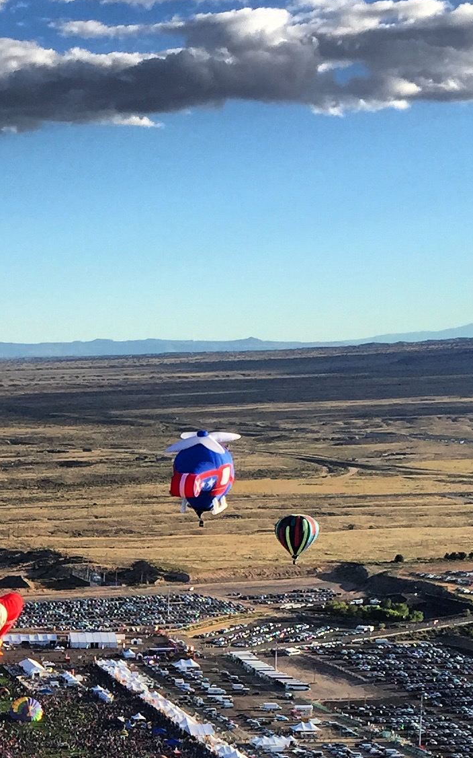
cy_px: 734
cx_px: -280
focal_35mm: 89
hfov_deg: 13.6
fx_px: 1836
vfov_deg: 22.5
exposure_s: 1/1364
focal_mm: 4.15
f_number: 2.2
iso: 32
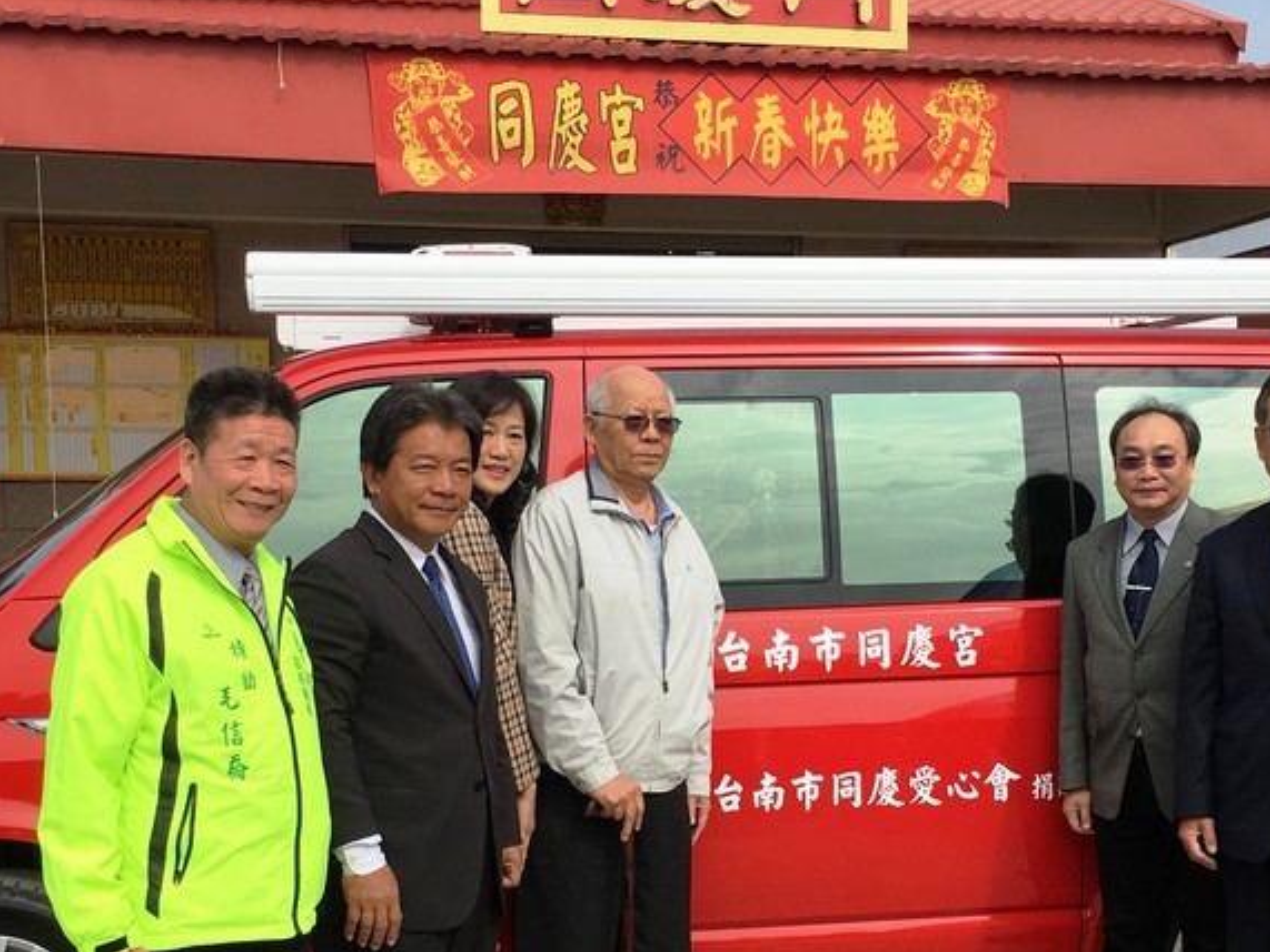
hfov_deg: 36.8
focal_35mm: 52
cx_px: 725
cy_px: 685
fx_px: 1907
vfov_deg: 27.7
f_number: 2.2
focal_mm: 4.15
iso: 25
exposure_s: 1/1570
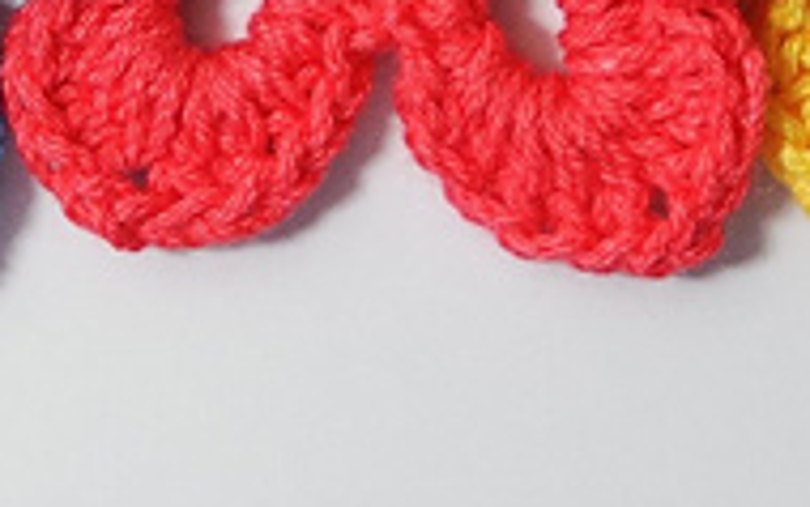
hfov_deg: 7.9
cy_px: -209
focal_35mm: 264
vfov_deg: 5.0
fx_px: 5831
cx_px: 371
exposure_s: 1/80
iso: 400
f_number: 5.6
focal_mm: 50
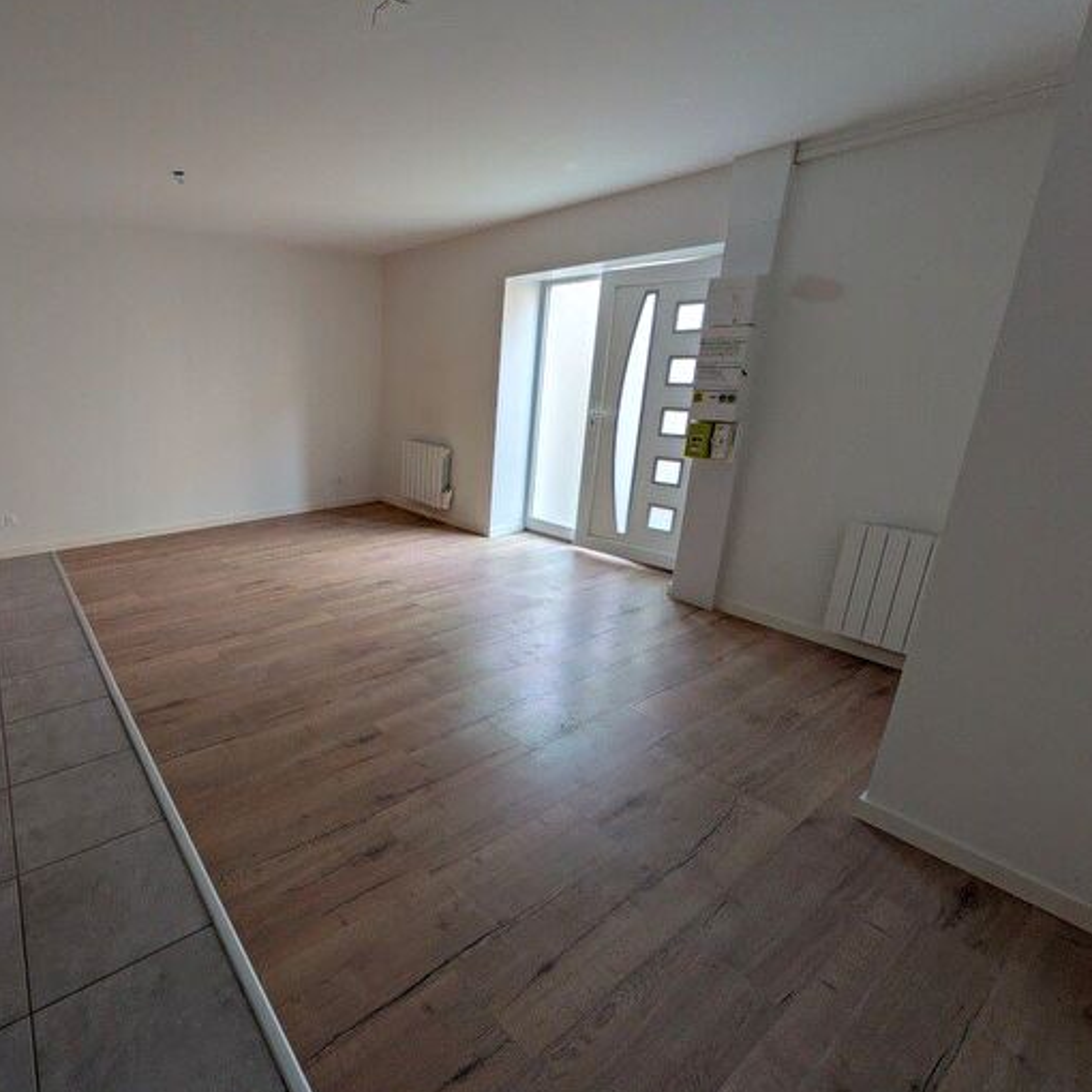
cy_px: 541
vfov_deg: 84.0
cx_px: 351
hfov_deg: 80.7
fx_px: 607
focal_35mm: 17
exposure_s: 1/100
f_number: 2.2
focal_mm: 1.83
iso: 106
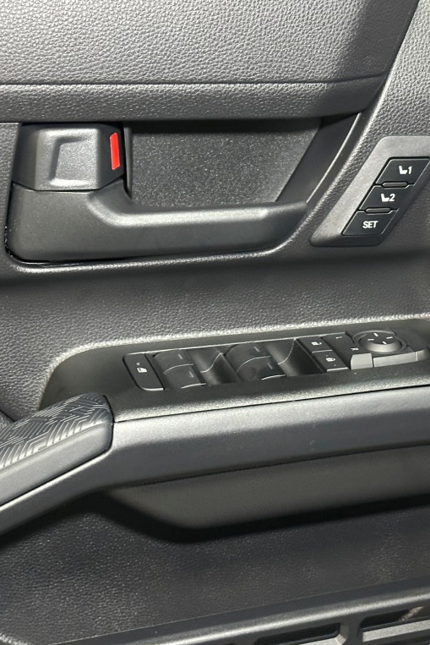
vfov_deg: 30.1
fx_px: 1200
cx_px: 226
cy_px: 322
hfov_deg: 20.3
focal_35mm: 67
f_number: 1.78
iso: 640
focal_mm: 6.86
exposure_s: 1/24
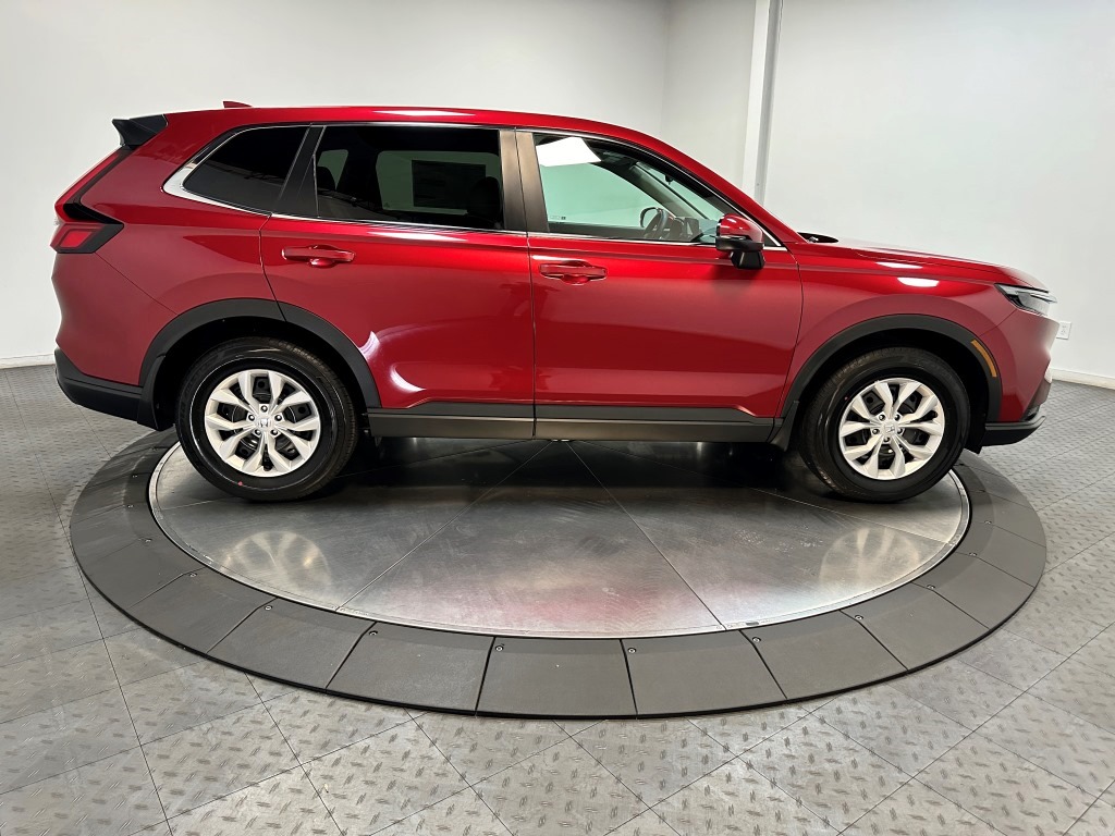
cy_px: 418
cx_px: 558
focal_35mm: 24
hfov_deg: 71.6
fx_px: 773
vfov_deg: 56.8
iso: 500
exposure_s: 1/60
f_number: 1.78
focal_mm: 6.86
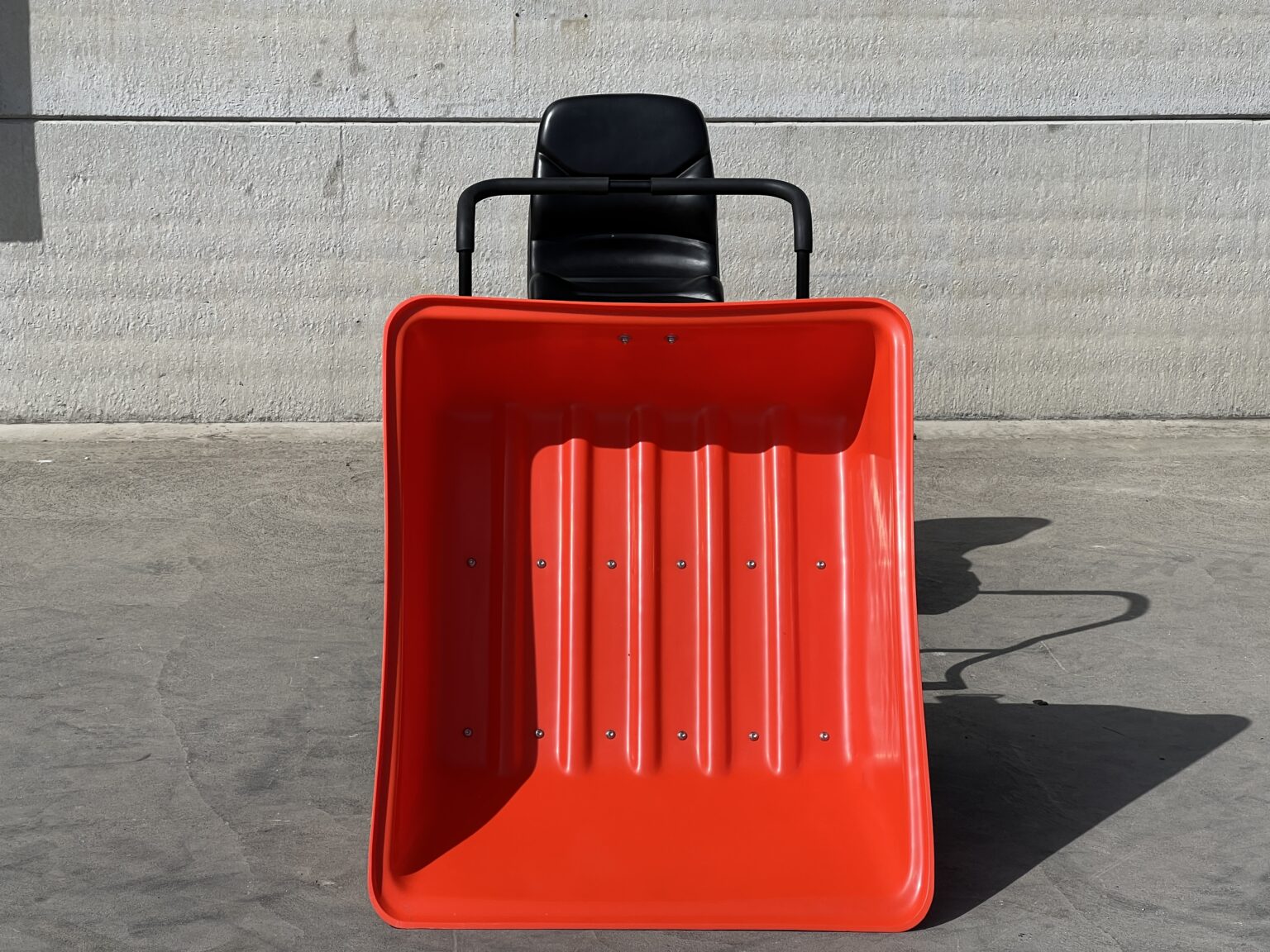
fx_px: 2825
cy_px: 476
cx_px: 635
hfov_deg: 25.3
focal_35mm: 77
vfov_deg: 19.1
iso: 32
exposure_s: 1/1193
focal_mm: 9
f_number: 2.8
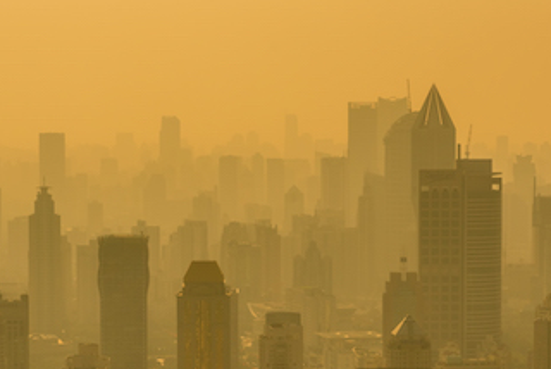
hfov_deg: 11.7
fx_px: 2681
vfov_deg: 7.8
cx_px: 257
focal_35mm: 175
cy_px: 352
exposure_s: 1/800
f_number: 9
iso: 100
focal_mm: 70
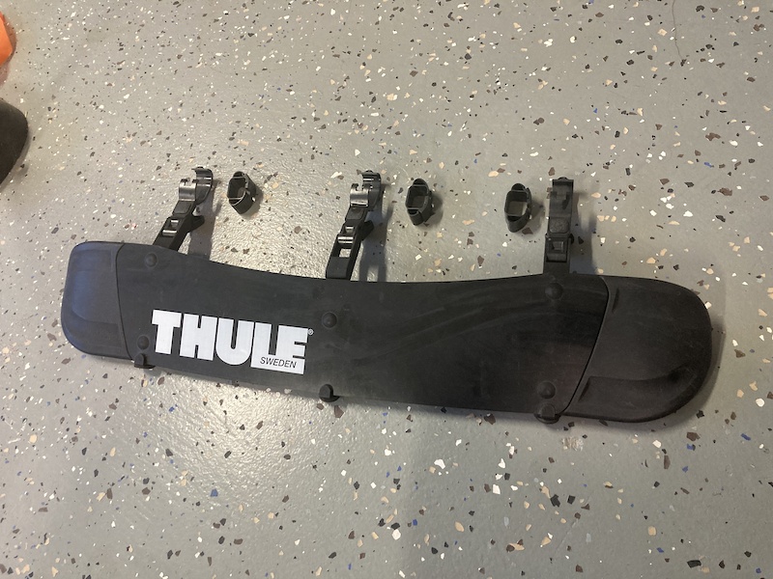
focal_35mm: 28
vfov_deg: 49.7
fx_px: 625
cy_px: 290
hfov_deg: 63.4
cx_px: 386
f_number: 1.8
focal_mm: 3.99
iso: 250
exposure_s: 1/60
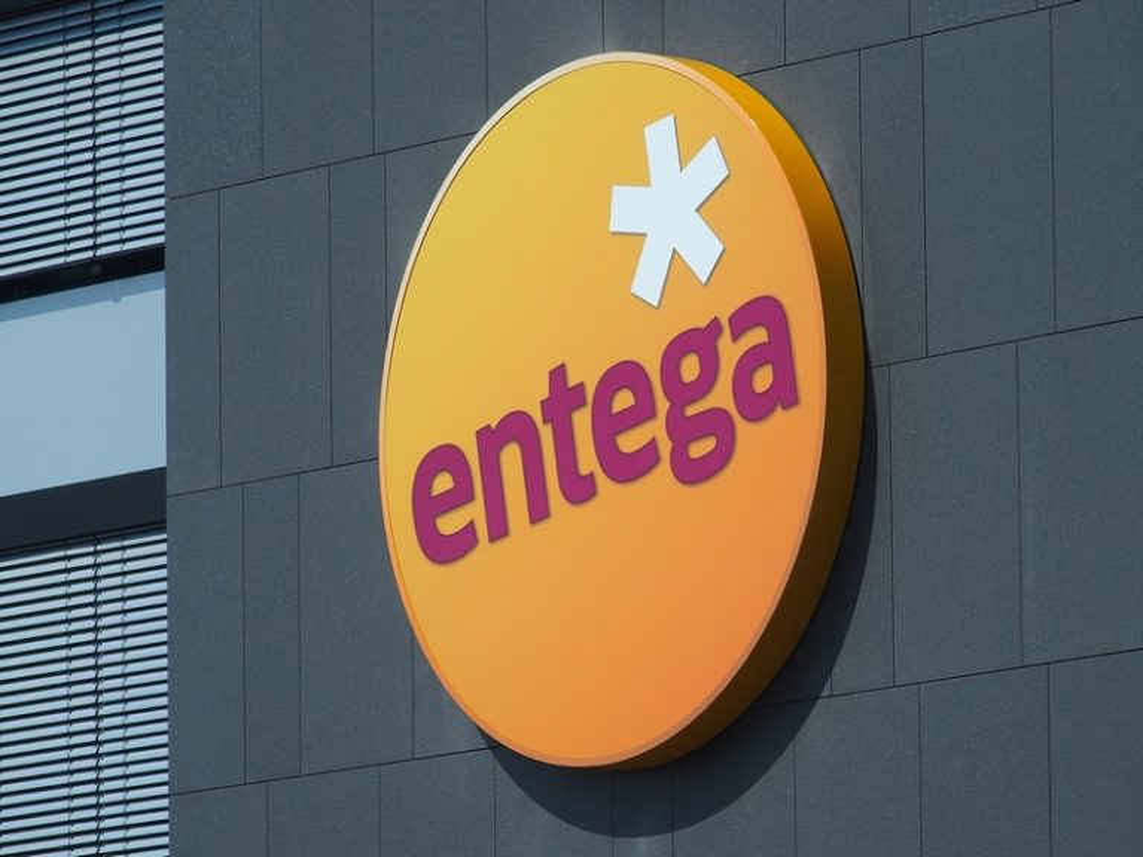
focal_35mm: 300
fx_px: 9906
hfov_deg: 6.6
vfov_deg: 5.0
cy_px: 428
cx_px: 572
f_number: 5
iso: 100
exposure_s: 1/800
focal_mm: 64.3
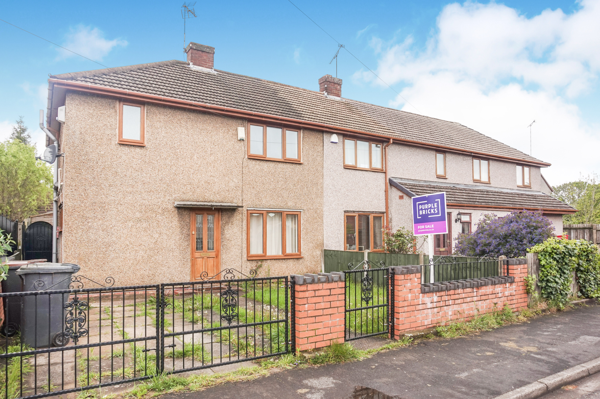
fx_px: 400
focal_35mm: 24
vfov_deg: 53.1
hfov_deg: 73.8
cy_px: 200
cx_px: 300
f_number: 5.6
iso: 100
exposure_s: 1/80
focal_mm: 16
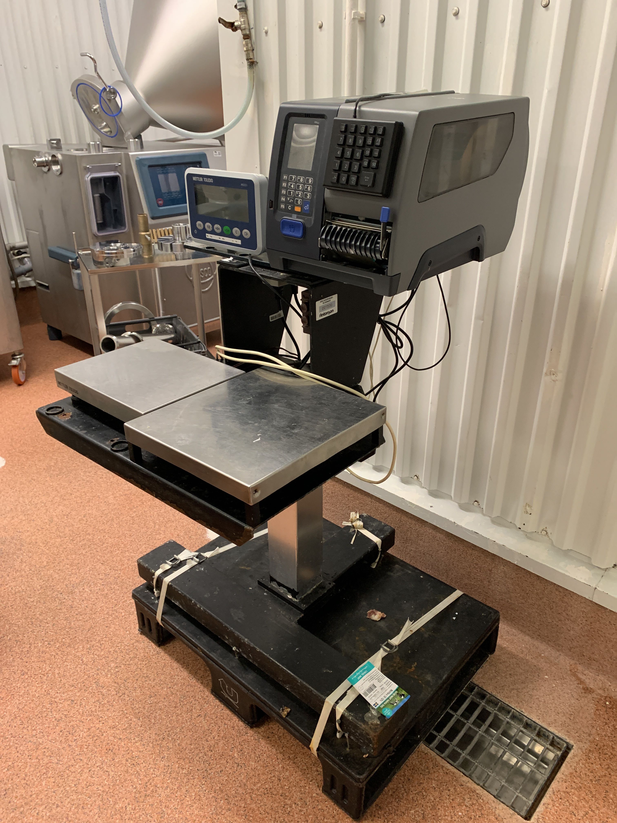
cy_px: 412
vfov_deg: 67.3
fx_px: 618
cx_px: 308
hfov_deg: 53.1
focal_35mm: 26
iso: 250
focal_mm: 4.25
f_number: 1.8
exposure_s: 1/50
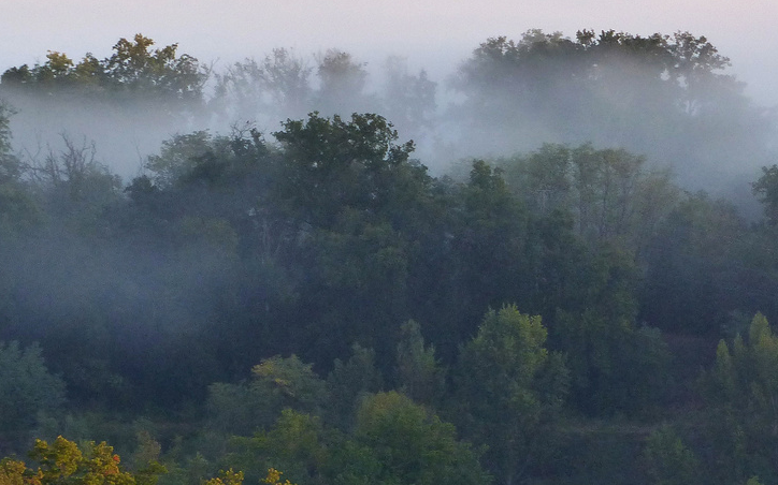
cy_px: 292
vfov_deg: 2.5
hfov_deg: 4.0
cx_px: 350
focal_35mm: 525
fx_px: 11128
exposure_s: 1/125
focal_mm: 44.8
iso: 160
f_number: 4
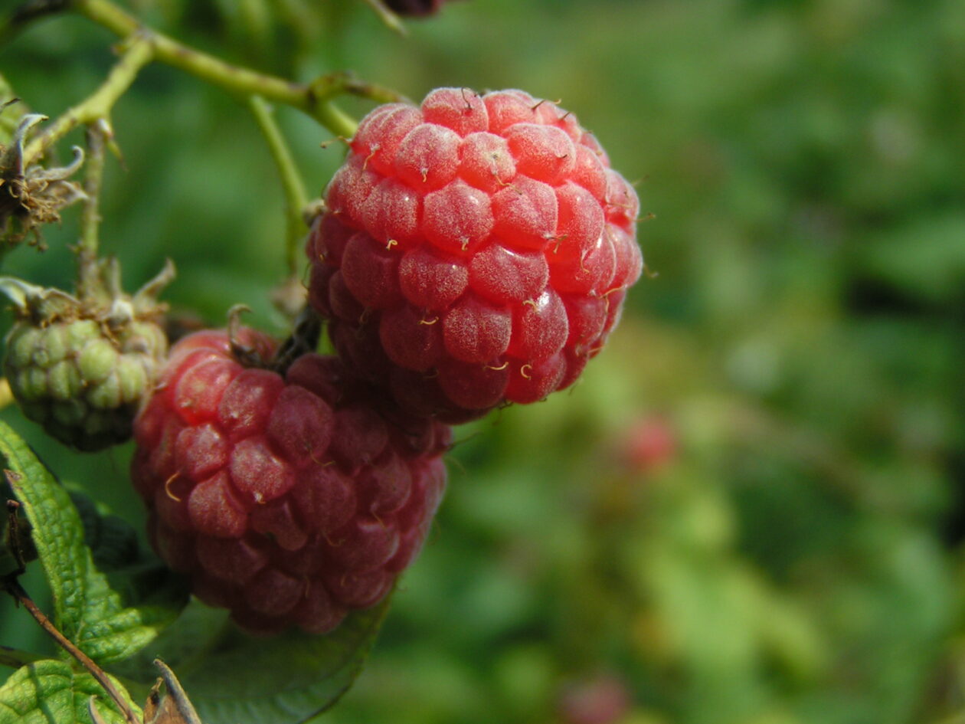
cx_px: 482
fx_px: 1756
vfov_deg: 23.3
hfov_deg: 30.7
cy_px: 362
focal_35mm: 63
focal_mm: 9.7
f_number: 3.2
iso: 50
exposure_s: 1/1000
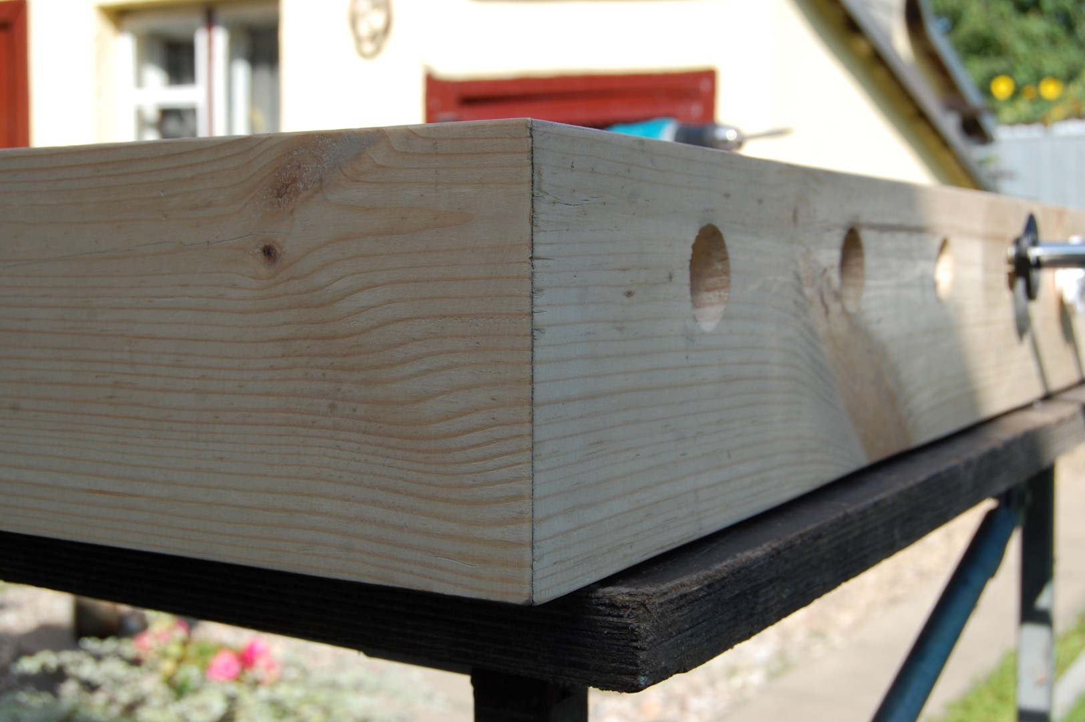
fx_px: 1445
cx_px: 542
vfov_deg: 28.0
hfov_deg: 41.1
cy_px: 361
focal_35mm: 48
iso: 200
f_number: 8
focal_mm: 32
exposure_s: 1/200
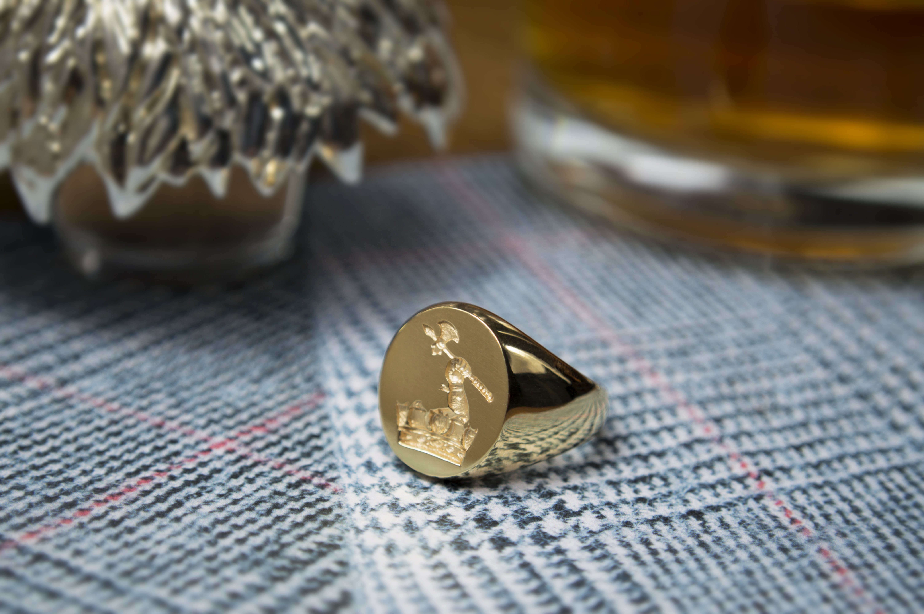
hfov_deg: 26.0
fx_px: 2000
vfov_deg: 17.5
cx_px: 462
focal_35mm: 78
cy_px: 307
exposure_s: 1/60
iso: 100
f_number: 5.6
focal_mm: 52
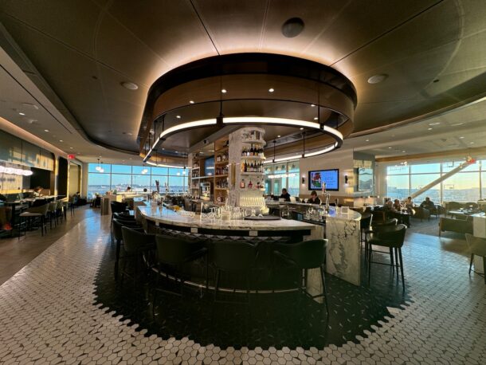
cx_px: 243
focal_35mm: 14
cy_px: 182
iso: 80
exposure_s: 1/120
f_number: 2.2
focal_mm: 2.22
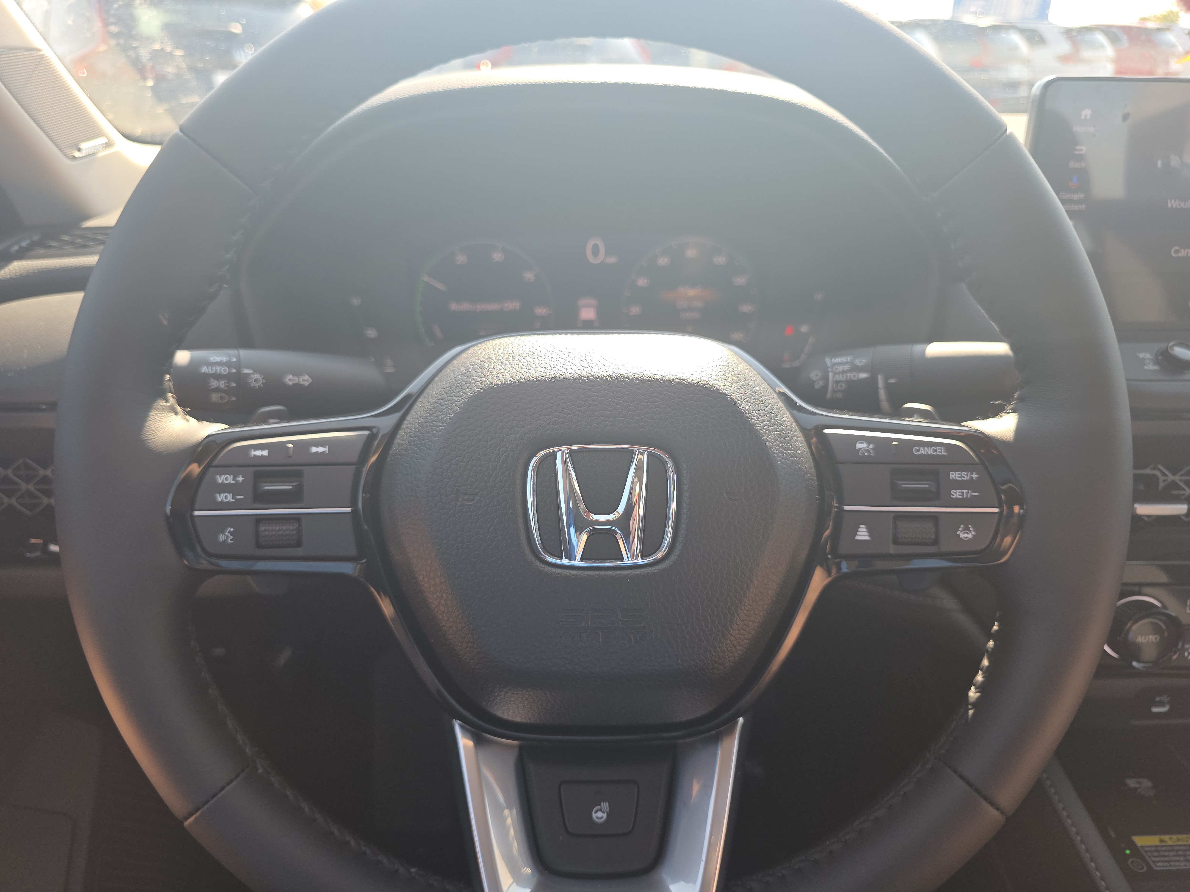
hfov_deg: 73.9
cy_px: 446
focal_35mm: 23
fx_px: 791
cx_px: 595
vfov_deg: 58.9
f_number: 1.7
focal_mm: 6.3
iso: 40
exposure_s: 1/359
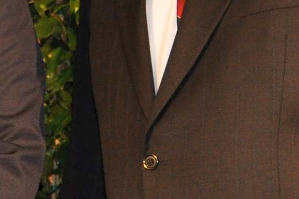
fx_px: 1437
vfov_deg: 7.9
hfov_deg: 11.1
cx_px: -247
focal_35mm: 173
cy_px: -23
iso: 800
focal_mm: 18
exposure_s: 1/60
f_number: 3.5
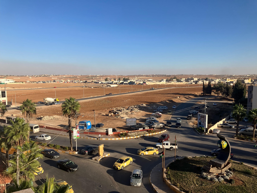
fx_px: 208
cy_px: 96
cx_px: 128
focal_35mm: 28
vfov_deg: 49.7
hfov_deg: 63.4
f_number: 1.8
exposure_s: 1/1799
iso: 32
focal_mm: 4
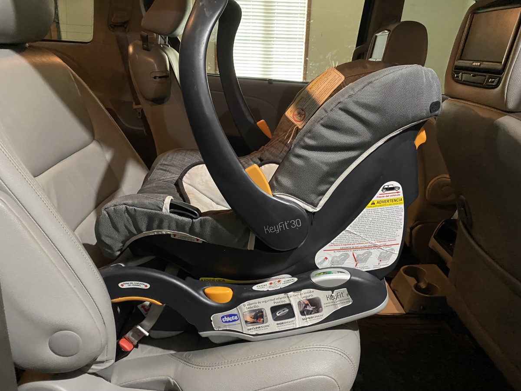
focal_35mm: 26
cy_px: 196
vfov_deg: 53.1
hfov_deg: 67.3
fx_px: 391
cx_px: 260
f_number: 1.8
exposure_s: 1/30
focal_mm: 4.25
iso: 800
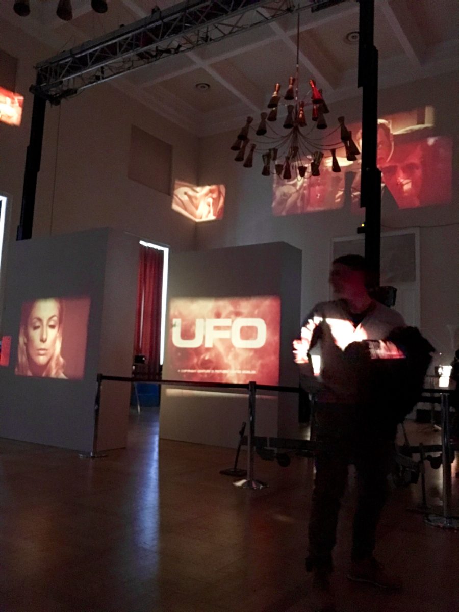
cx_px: 230
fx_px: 513
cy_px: 306
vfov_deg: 61.7
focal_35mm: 29
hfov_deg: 48.2
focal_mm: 4.15
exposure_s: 1/4
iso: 400
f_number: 2.2
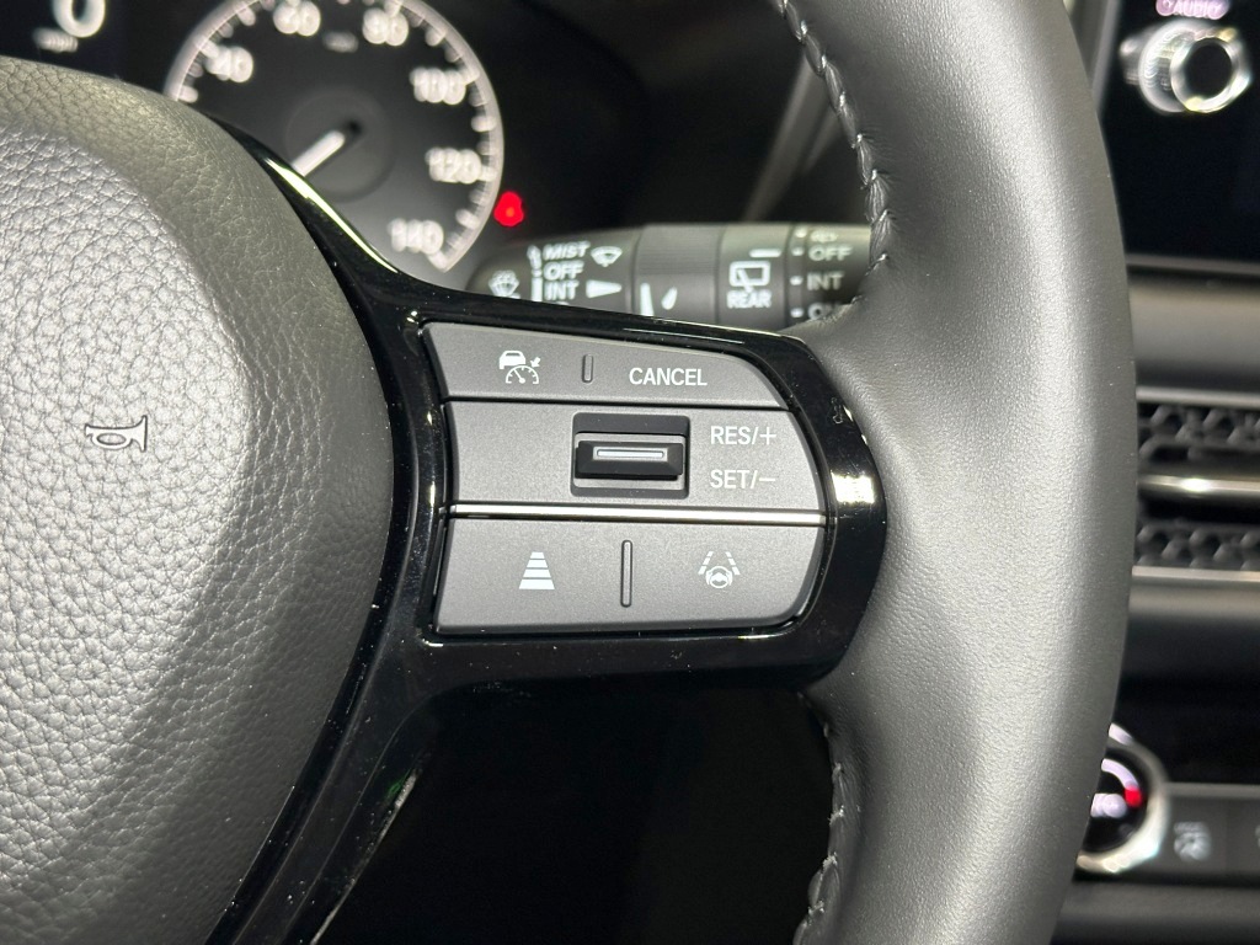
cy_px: 472
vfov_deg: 30.3
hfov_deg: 39.7
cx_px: 630
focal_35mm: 48
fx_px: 1747
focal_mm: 6.86
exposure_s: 1/40
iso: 400
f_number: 1.78
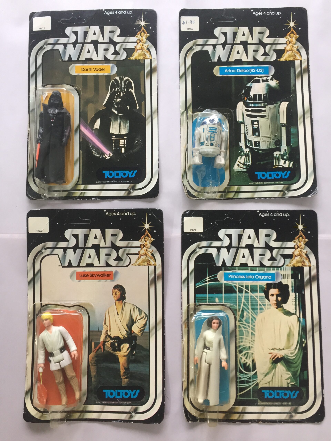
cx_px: 166
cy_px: 220
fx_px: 370
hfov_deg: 48.2
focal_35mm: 29
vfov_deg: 61.7
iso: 100
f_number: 2.2
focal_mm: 4.15
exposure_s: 1/33
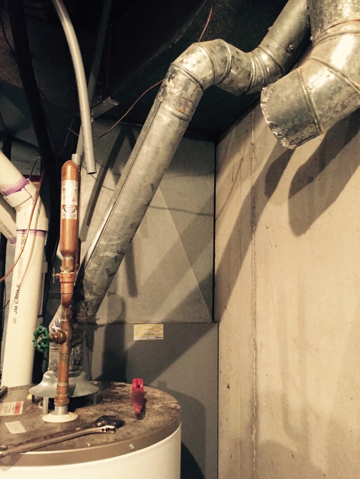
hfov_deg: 48.2
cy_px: 240
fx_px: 402
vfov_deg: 61.7
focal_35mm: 29
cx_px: 180
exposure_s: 1/15
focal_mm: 4.15
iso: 400
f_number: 2.2
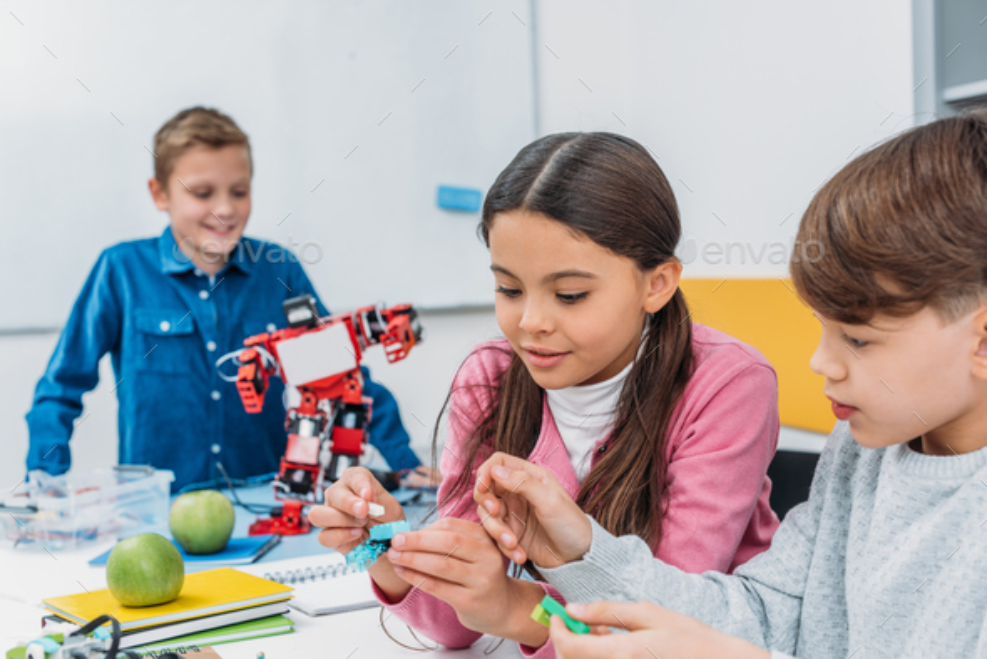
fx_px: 1371
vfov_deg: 27.0
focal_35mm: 50
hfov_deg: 39.6
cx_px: 494
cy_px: 330
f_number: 4.5
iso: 100
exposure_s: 1/160
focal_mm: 50
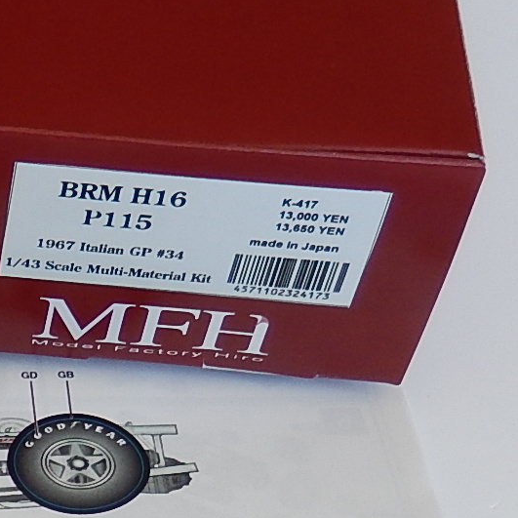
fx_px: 2049
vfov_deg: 13.7
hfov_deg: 13.4
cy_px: 719
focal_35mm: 121
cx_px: -307
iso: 125
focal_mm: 5.7
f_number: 3.8
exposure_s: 1/50
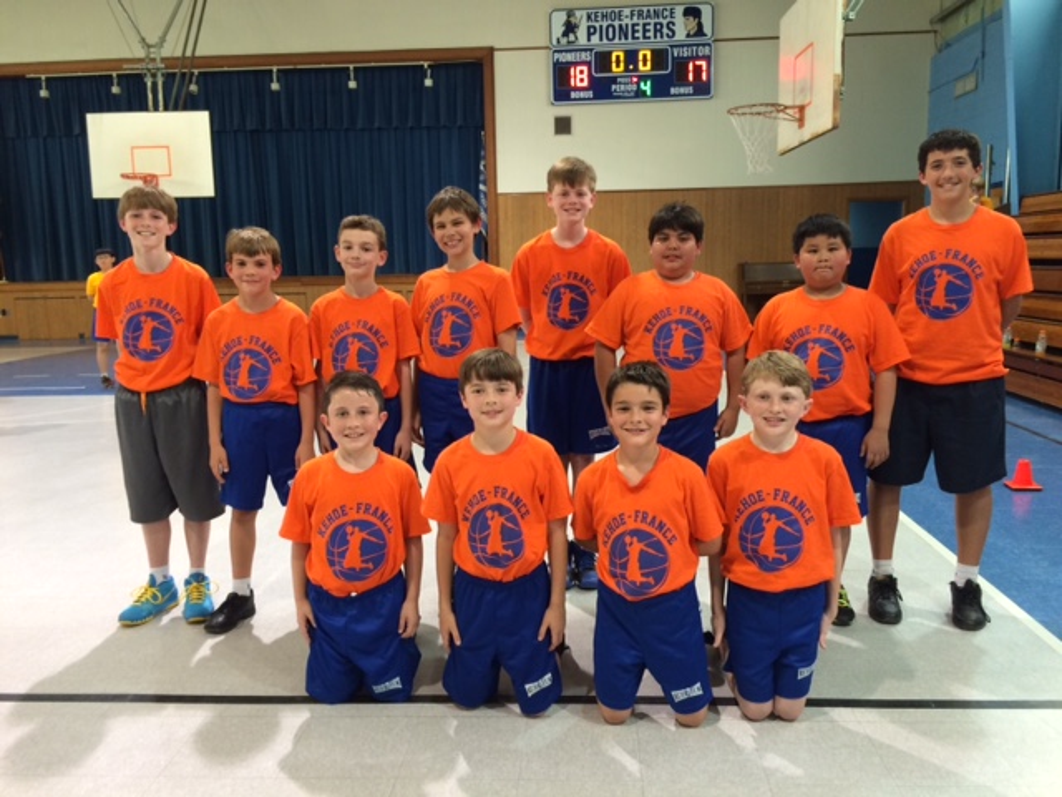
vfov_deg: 48.2
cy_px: 398
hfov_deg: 61.7
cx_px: 531
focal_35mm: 29
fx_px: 890
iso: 100
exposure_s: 1/30
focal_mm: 4.15
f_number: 2.2
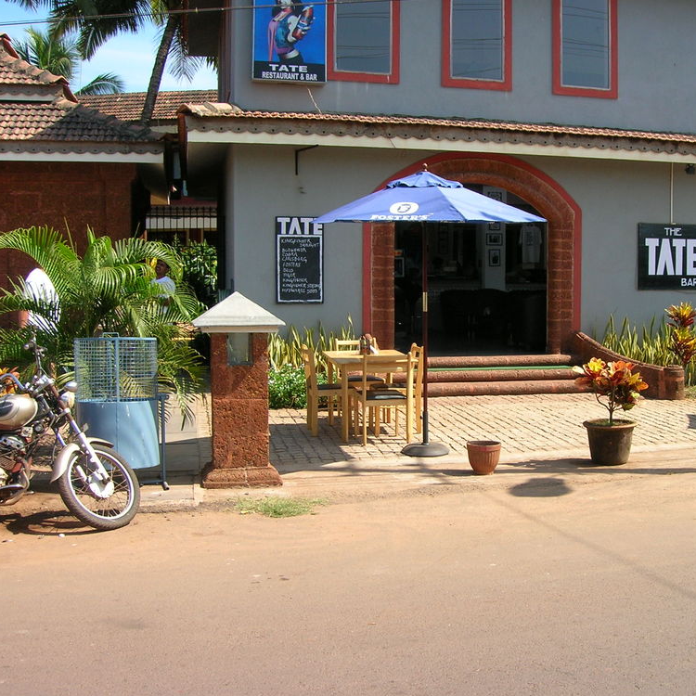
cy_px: 348
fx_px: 933
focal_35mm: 41
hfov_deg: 40.5
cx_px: 456
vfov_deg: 40.9
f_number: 4.9
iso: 50
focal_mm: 5.7
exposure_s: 1/214
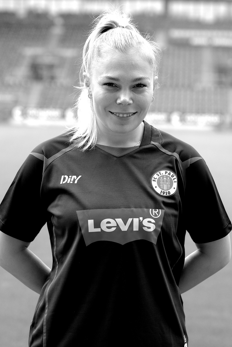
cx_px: 116
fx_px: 812
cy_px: 174
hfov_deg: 16.3
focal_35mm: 84
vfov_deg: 24.2
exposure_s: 1/1100
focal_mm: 56
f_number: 2.8
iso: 400
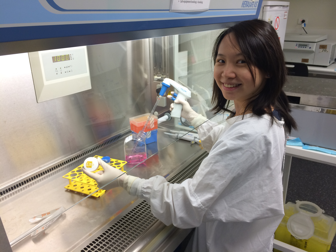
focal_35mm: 29
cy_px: 126
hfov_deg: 61.7
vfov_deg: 48.2
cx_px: 168
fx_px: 281
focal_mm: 4.15
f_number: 2.2
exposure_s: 1/33
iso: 40
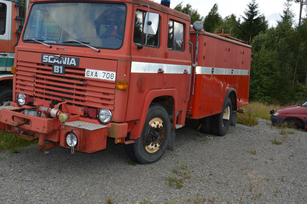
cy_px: 84
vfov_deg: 31.8
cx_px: 136
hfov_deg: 46.3
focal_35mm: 42
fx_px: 358
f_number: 6.3
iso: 100
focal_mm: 22
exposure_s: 1/200
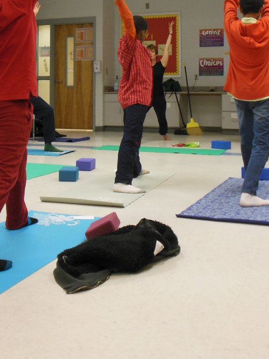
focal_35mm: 52
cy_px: 73
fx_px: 539
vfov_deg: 35.7
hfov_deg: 27.9
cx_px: 91
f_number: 3.3
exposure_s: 1/30
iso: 320
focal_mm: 5.2
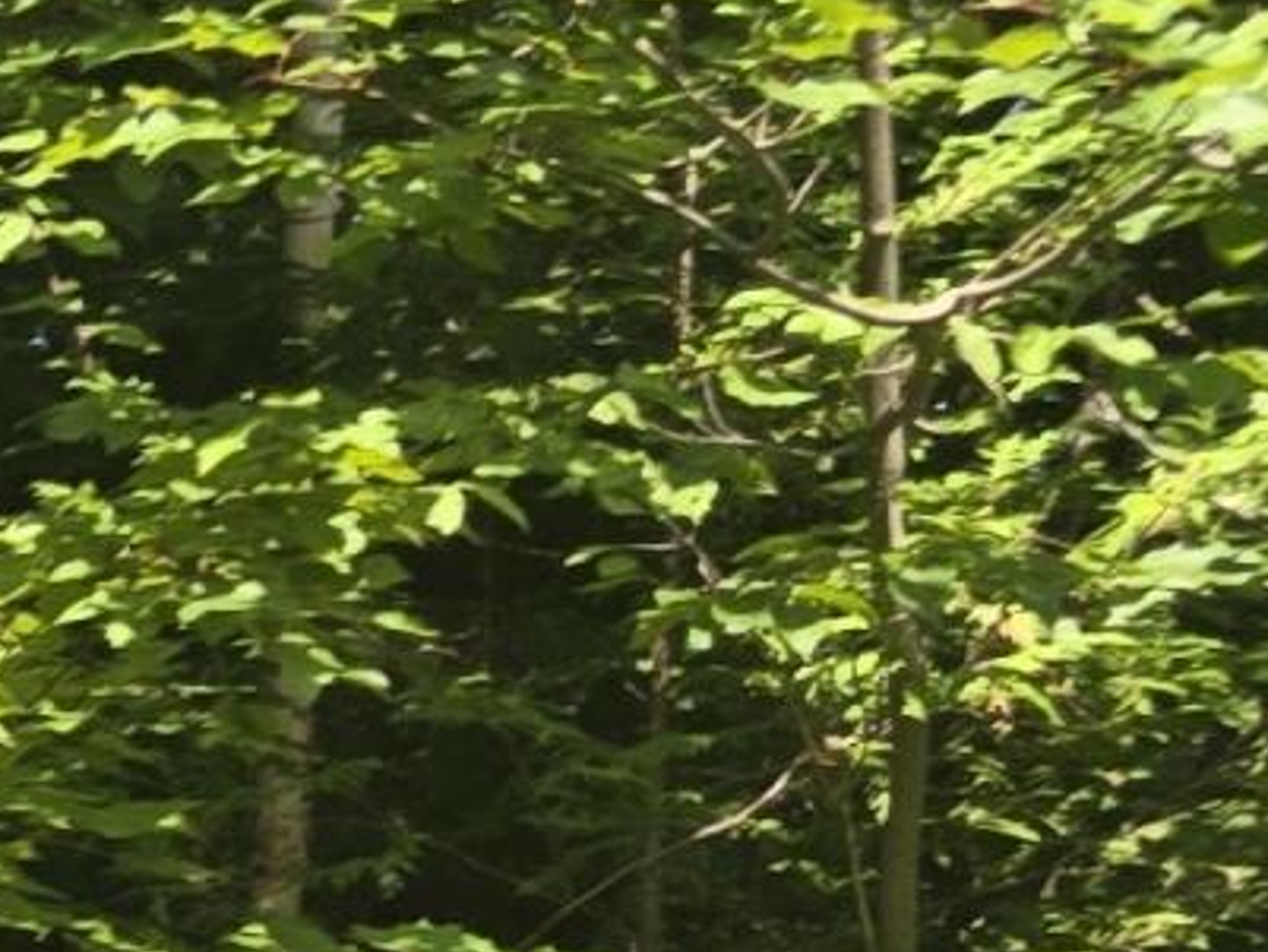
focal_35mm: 172
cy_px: 2062
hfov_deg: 8.3
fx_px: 6302
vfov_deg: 8.1
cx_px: -3323
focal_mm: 6.3
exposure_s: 1/200
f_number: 1.7
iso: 12
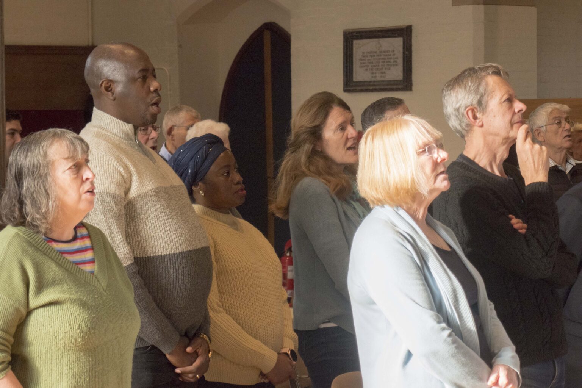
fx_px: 2037
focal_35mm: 126
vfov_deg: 10.9
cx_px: 291
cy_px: 194
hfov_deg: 16.3
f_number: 5.6
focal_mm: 46
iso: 1000
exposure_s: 1/100
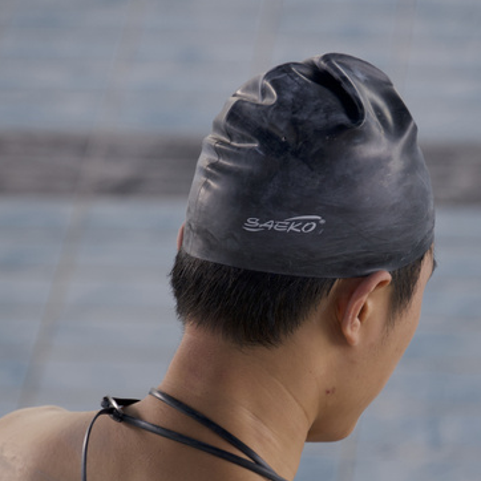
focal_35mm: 211
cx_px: 283
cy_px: 377
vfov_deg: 8.3
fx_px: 3317
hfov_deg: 8.3
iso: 200
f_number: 2.8
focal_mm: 75
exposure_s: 1/60
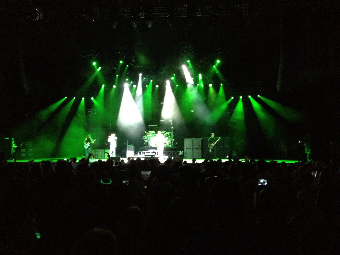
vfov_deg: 40.7
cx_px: 170
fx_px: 344
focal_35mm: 35
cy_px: 128
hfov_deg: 52.6
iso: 800
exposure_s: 1/15
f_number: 2.4
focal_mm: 4.28
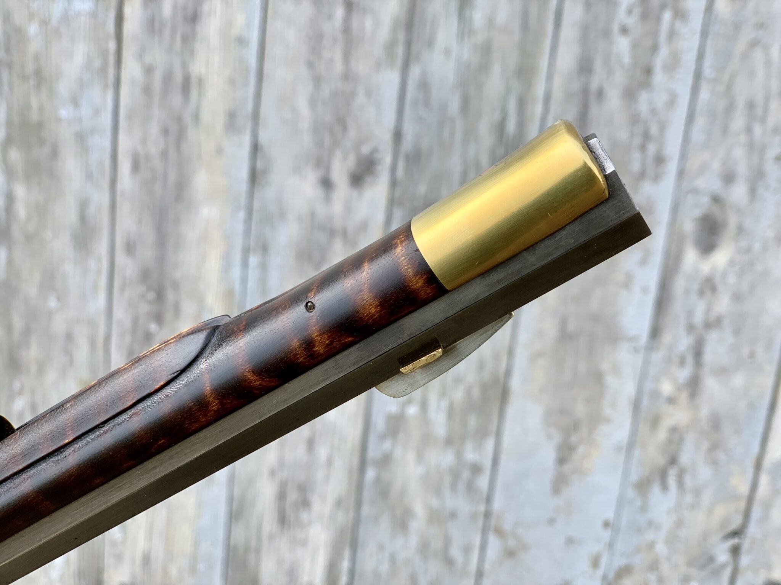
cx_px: 390
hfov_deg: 36.8
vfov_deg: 28.0
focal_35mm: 52
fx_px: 1173
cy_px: 292
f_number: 2.4
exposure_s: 1/262
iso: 16
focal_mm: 6
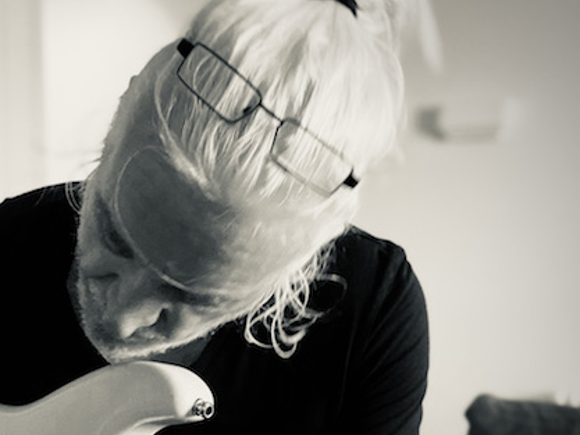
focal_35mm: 54
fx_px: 905
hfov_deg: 34.2
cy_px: 347
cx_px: 100
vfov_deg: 26.6
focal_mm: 2.71
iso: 160
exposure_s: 1/60
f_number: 2.2
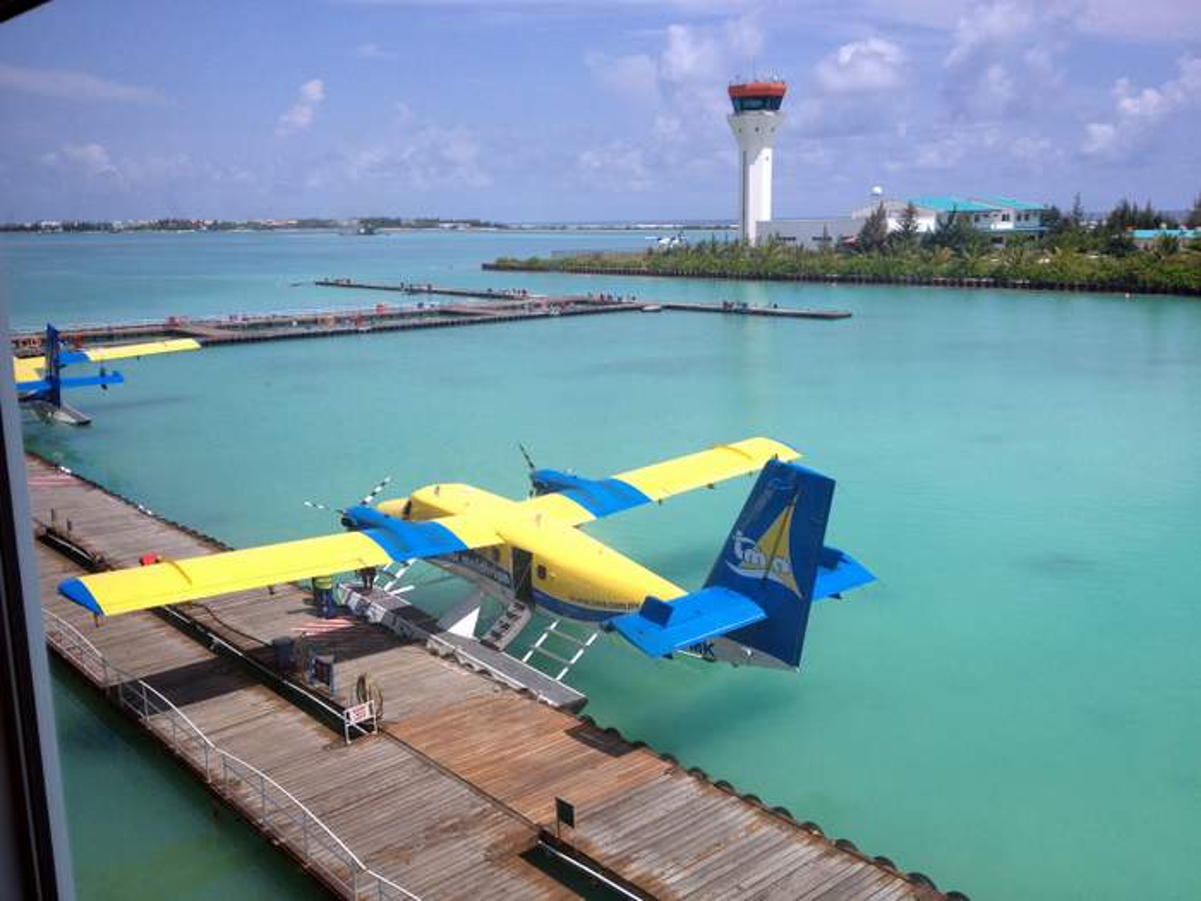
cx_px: 600
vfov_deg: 40.7
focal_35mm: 35
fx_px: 1214
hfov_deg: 52.6
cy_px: 450
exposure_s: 1/2123
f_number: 2.4
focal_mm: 4.28
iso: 50
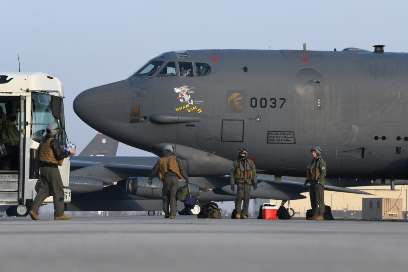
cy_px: 136
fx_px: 1587
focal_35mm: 140
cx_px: 204
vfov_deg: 9.8
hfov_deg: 14.7
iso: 160
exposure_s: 1/250
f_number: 7.1
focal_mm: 140
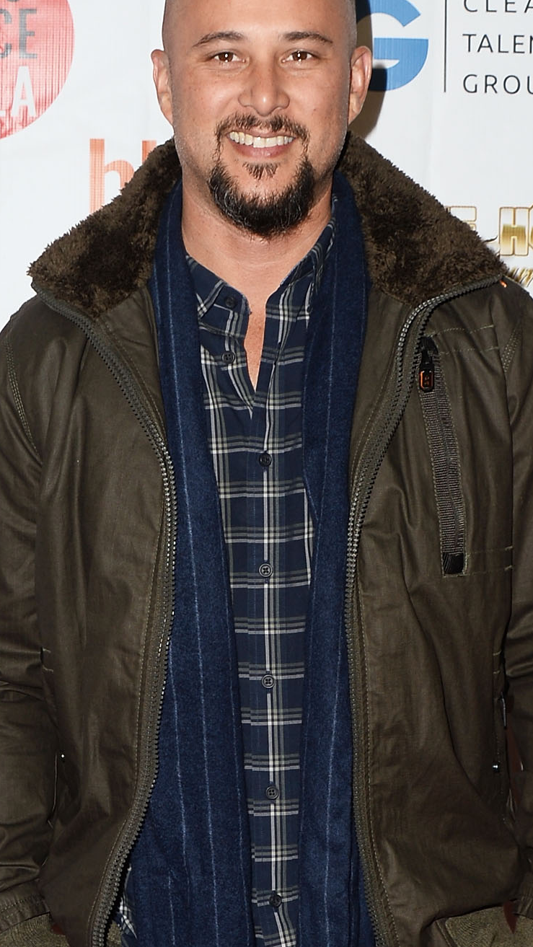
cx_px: 313
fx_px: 1683
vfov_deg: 29.6
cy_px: 914
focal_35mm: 67
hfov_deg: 18.0
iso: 200
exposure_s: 1/250
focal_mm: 28
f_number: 7.1
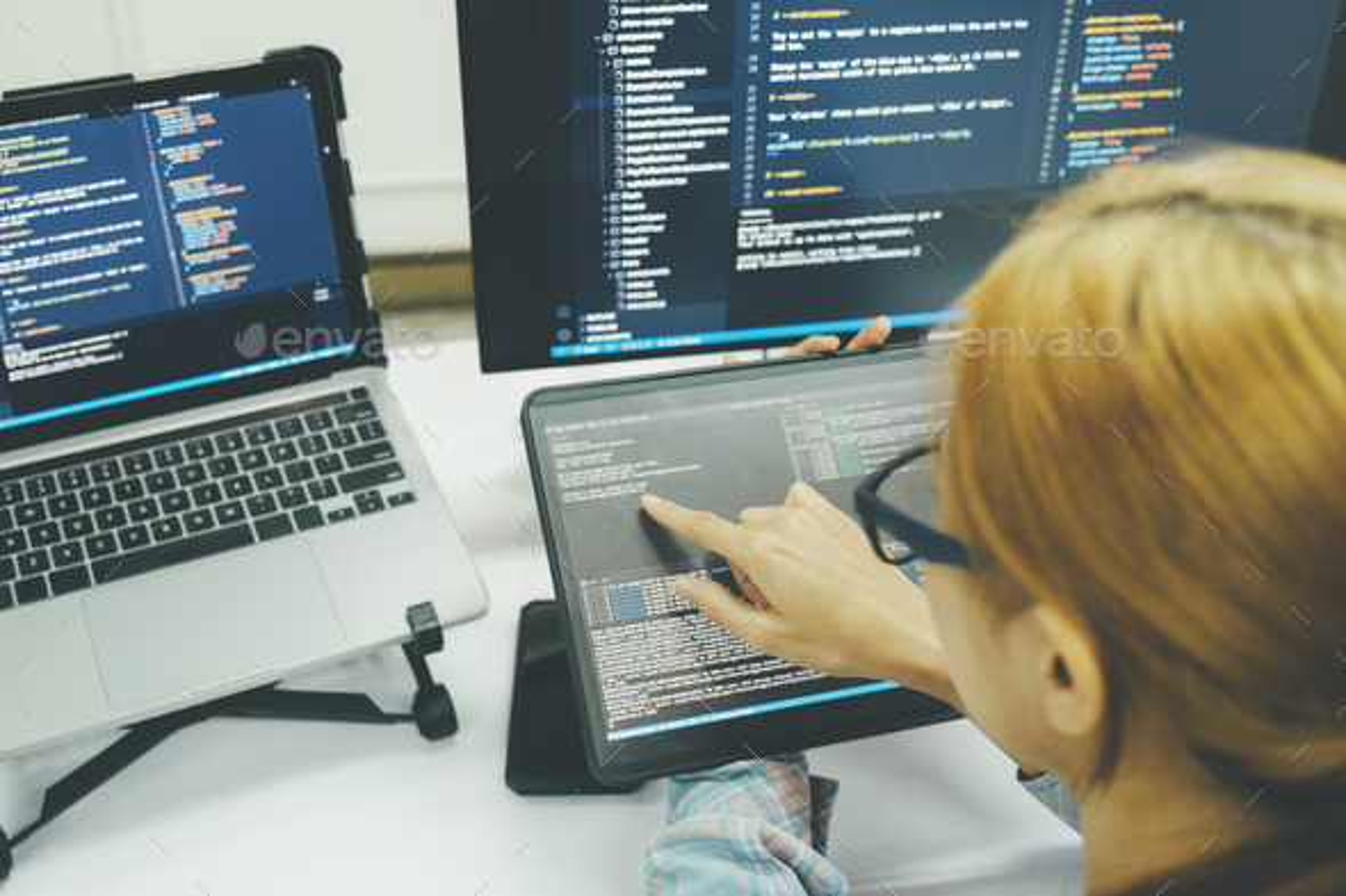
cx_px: 673
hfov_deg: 48.5
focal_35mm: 40
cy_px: 448
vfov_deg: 33.4
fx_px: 1495
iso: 400
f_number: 2.8
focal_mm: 26.6
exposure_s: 1/60
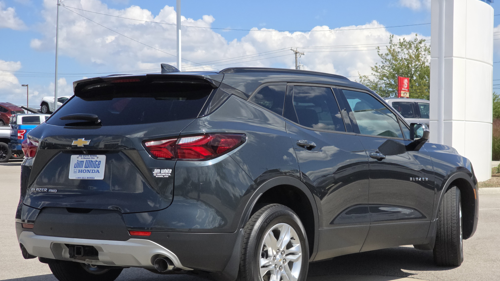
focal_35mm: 76
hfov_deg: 27.9
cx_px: 251
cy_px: 188
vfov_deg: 15.9
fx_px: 1008
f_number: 2.4
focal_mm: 7.9
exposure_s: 1/2296
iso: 50
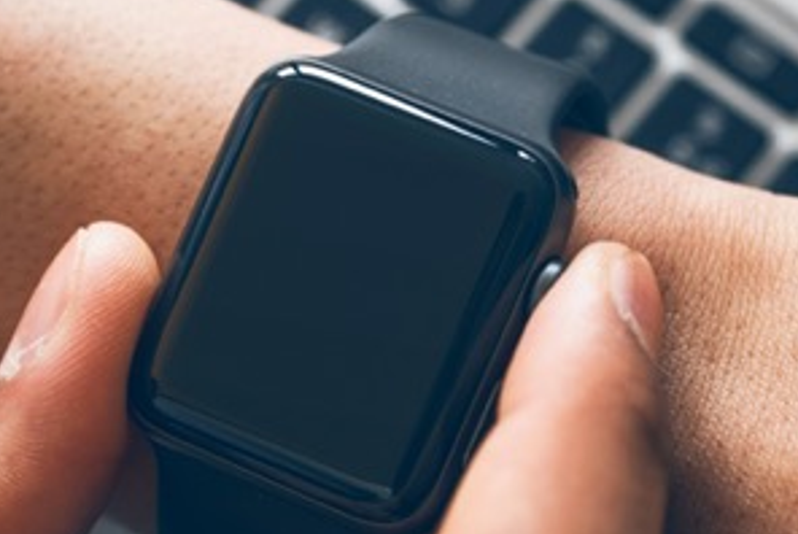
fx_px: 2396
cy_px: 349
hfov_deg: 18.9
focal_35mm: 108
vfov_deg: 12.7
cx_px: 431
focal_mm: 50
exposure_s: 1/8
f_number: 4.5
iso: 400
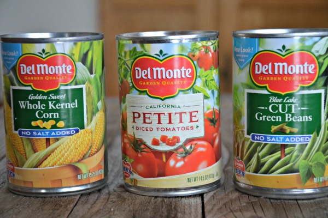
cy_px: 109
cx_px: 164
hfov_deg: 21.9
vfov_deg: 14.7
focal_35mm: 93
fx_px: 847
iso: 1000
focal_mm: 62
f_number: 5.3
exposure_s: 1/125
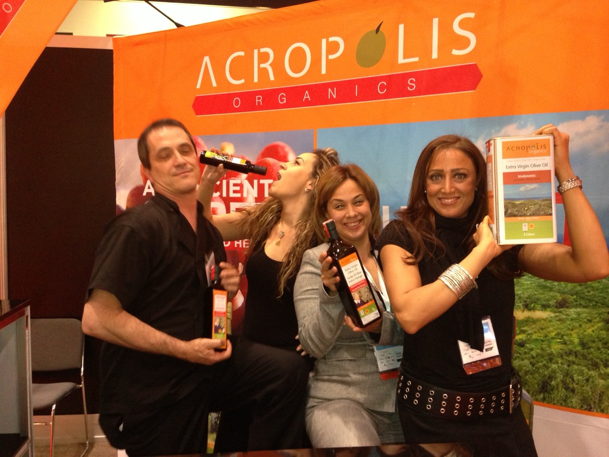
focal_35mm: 33
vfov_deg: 42.9
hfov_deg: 55.4
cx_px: 304
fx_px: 581
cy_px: 228
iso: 320
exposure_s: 1/17
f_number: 2.4
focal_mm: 4.13
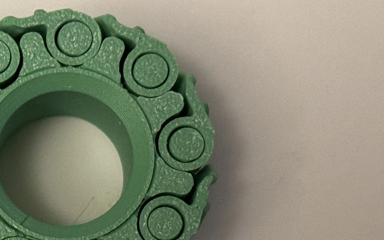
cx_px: -63
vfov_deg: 8.8
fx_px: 1528
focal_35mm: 146
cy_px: 326
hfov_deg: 13.9
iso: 400
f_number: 1.78
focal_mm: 6.86
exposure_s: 1/40
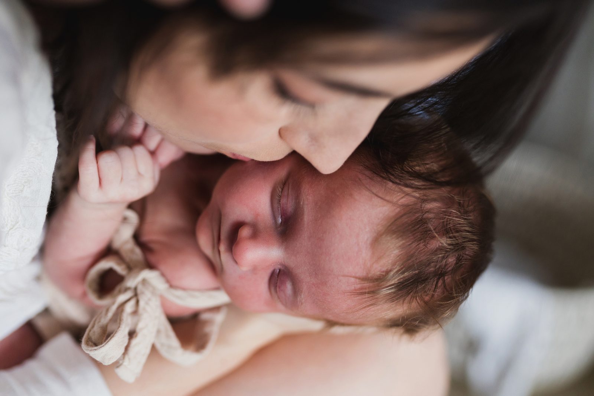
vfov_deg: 37.9
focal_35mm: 35
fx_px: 578
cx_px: 297
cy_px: 198
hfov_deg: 54.4
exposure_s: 1/1250
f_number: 2.2
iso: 1600
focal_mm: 35
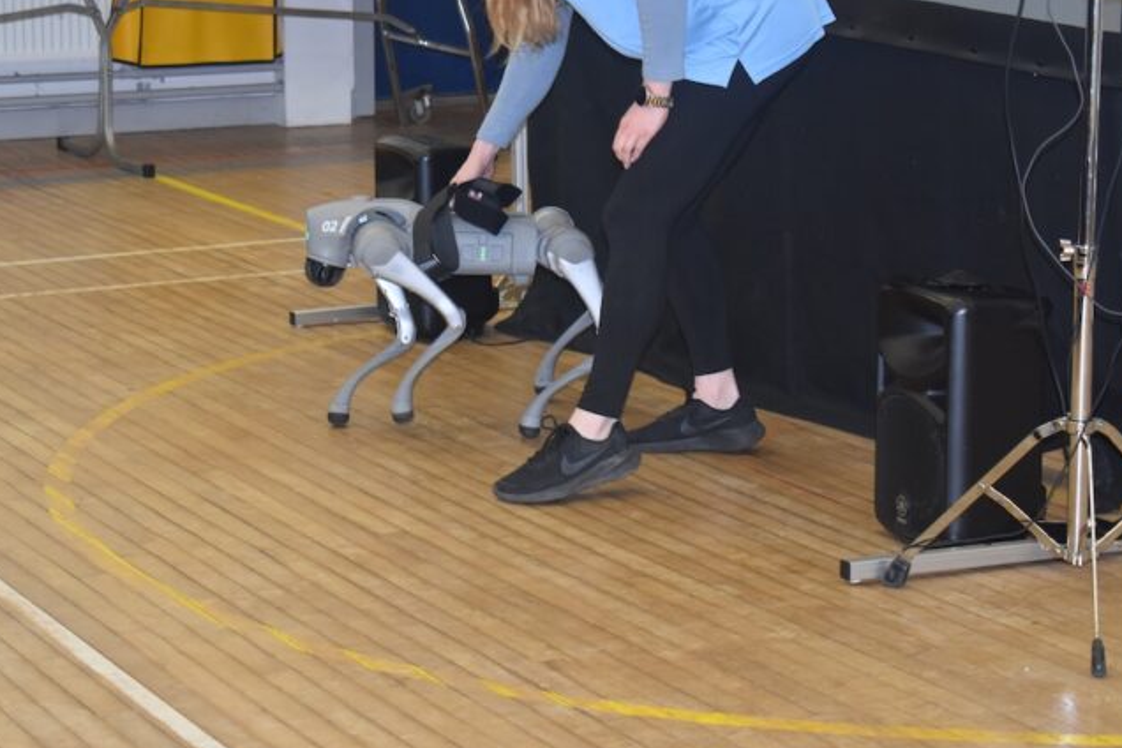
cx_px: 469
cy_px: 325
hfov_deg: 20.5
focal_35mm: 100
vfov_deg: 13.7
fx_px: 3104
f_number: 5.6
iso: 800
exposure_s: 1/60
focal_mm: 55
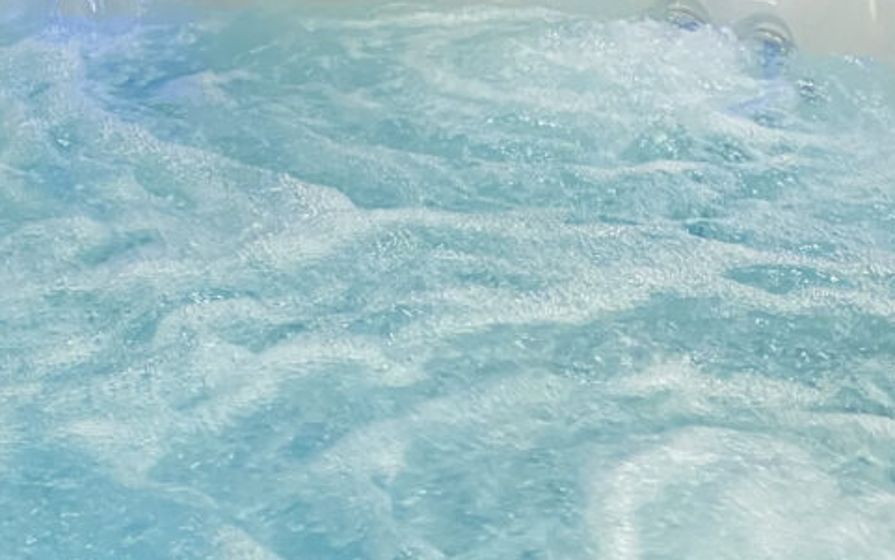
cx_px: 54
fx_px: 2147
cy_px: 184
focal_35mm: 88
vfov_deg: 14.8
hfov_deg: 22.8
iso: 250
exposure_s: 1/60
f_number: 1.8
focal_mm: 4.25
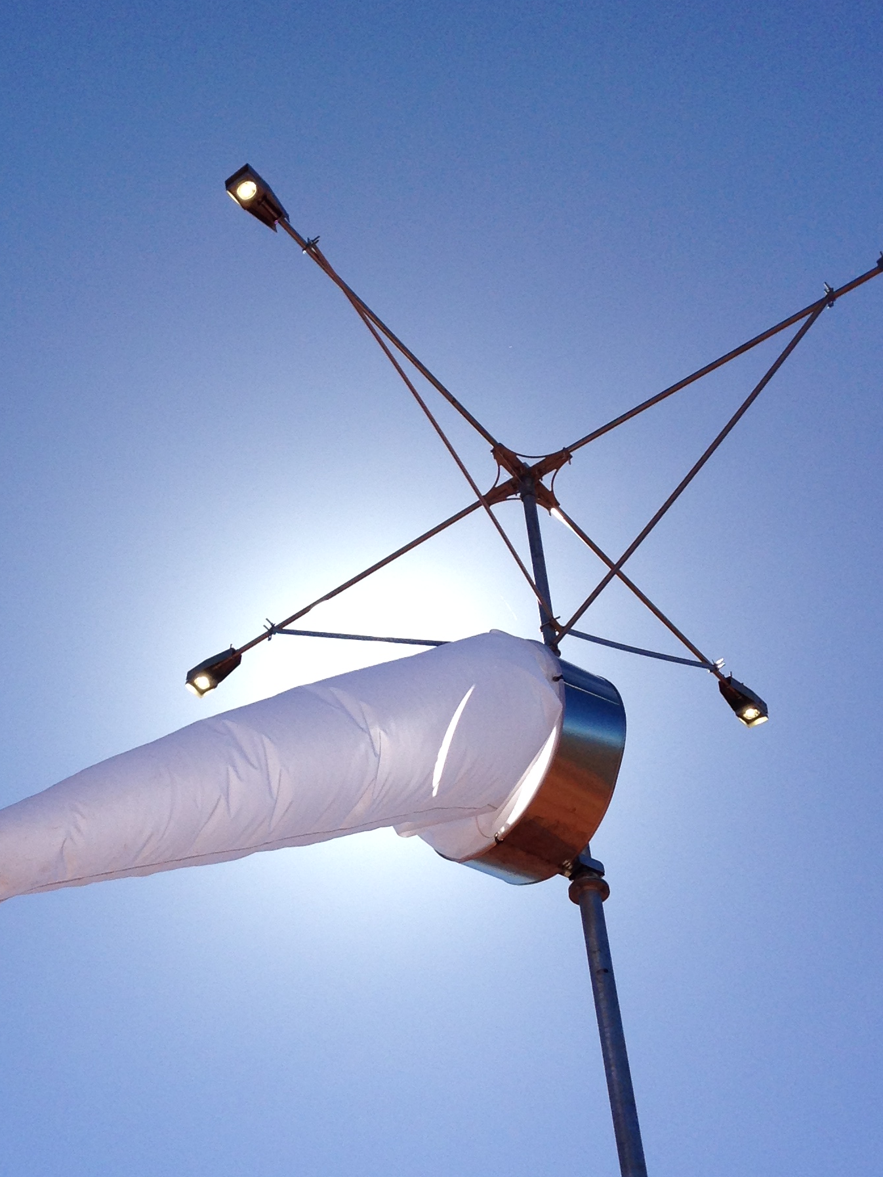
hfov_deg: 24.2
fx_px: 2041
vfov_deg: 32.2
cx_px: 237
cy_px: 568
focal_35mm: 60
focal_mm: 4.12
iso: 50
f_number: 2.4
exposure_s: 1/2584
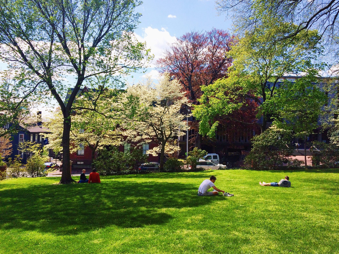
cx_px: 170
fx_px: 284
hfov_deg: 61.7
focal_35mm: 29
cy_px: 127
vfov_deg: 48.2
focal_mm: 4.15
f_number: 2.2
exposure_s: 1/1866
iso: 32
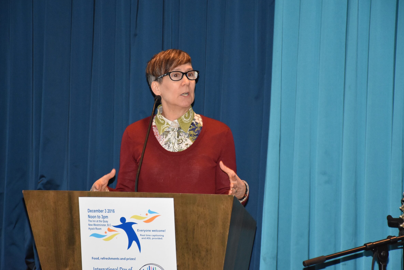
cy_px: 139
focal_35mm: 163
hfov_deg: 12.6
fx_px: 1829
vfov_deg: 8.4
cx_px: 199
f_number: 6.3
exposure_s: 1/60
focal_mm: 100
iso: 2500
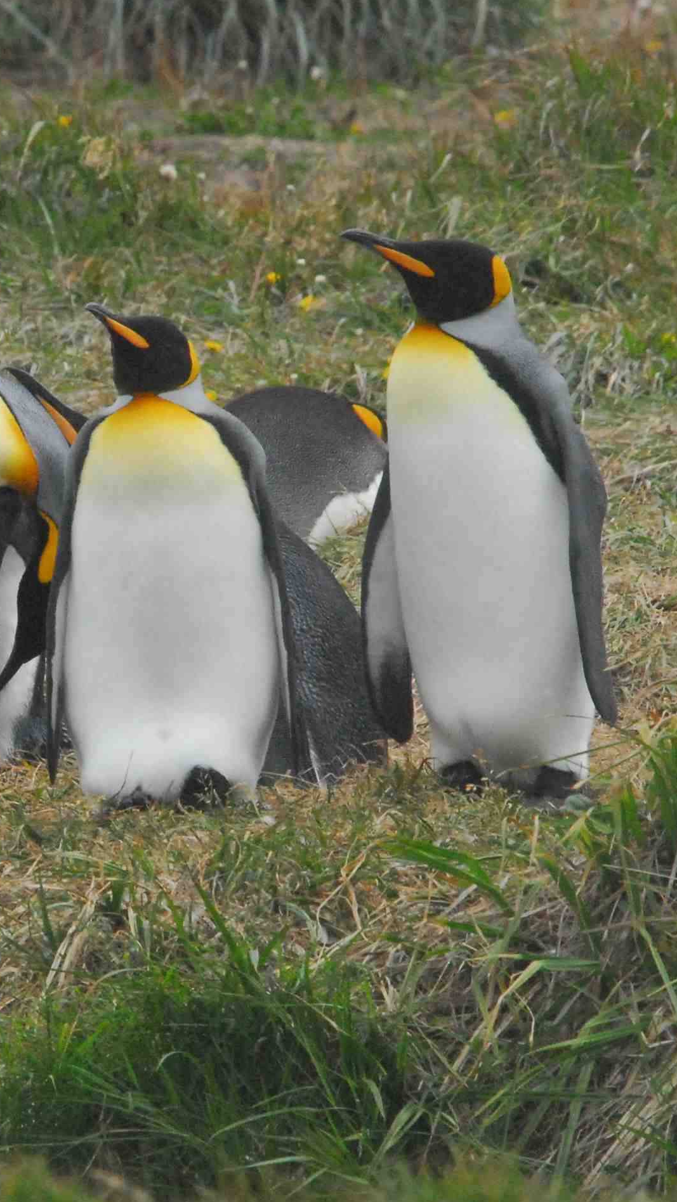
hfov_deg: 0.9
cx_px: 93
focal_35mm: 1285
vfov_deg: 1.7
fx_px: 40994
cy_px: 678
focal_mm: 400
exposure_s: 1/1000
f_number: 16
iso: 1600
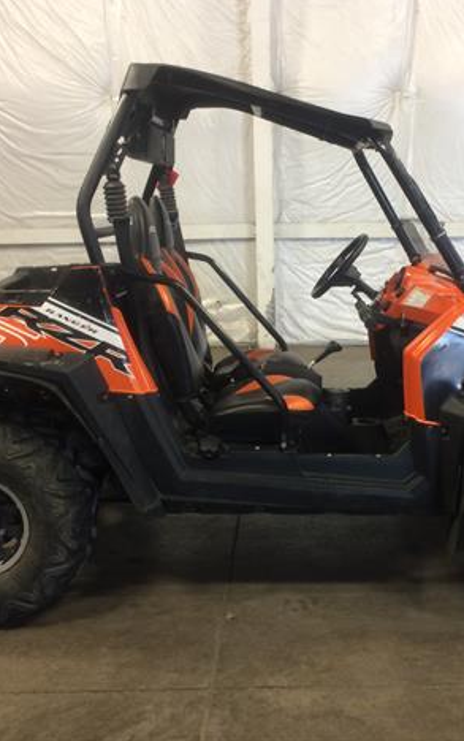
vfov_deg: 47.2
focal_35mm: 42
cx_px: 299
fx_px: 849
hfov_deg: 30.4
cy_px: 364
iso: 64
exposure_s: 1/30
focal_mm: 4.15
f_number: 2.2
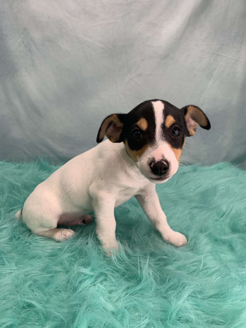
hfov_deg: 53.1
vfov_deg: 67.3
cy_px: 164
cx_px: 123
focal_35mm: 26
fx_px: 246
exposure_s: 1/120
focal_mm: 4.25
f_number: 1.8
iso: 50
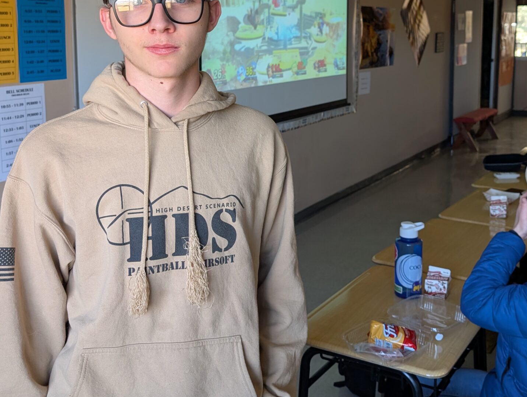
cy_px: 100
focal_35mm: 43
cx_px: 301
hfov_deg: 43.7
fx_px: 656
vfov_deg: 33.0
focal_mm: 6.9
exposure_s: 1/102
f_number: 1.68
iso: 223
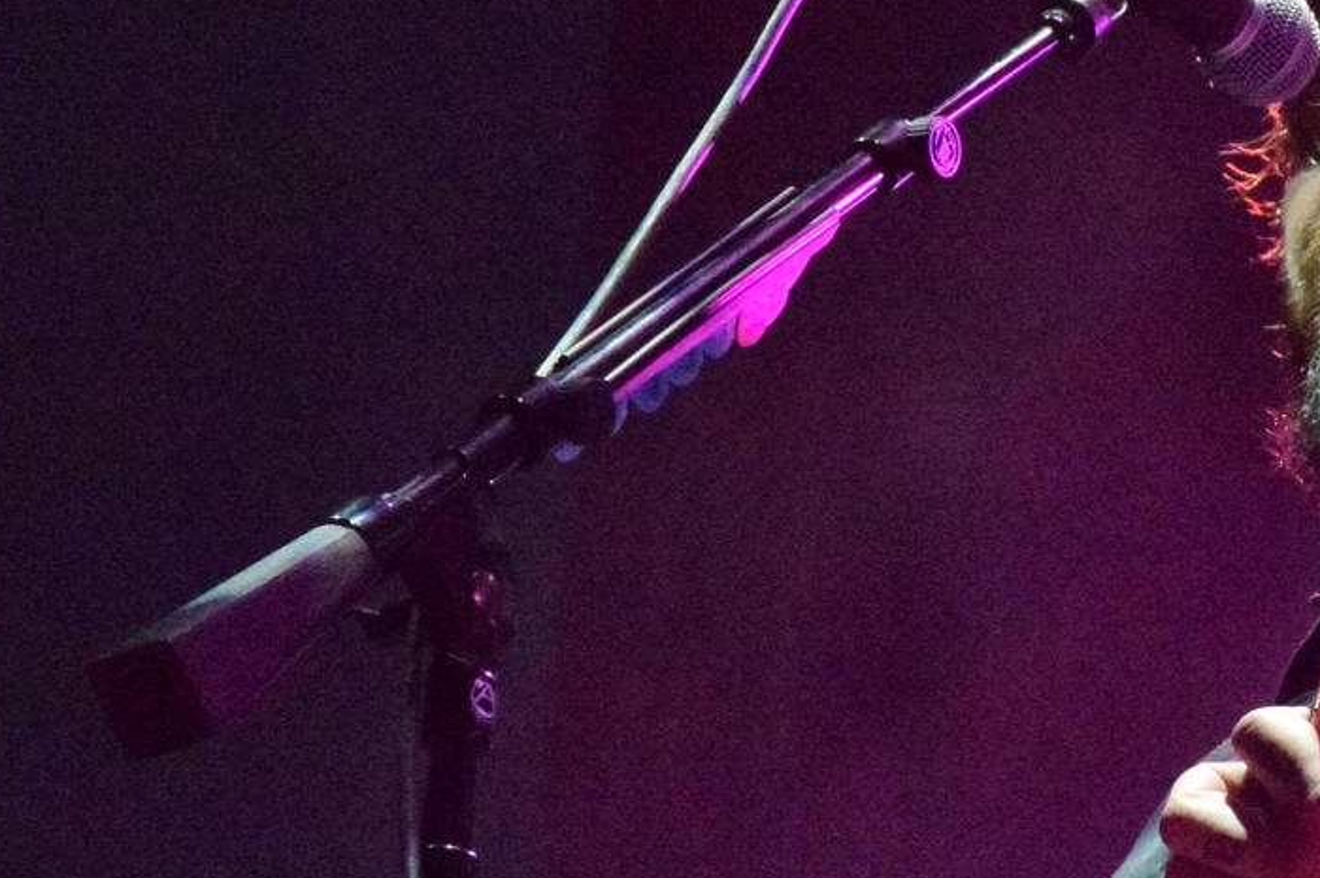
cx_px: 1697
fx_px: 9052
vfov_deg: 5.5
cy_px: 831
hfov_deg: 8.2
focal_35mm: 247
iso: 8000
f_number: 4
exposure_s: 1/4000
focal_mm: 50
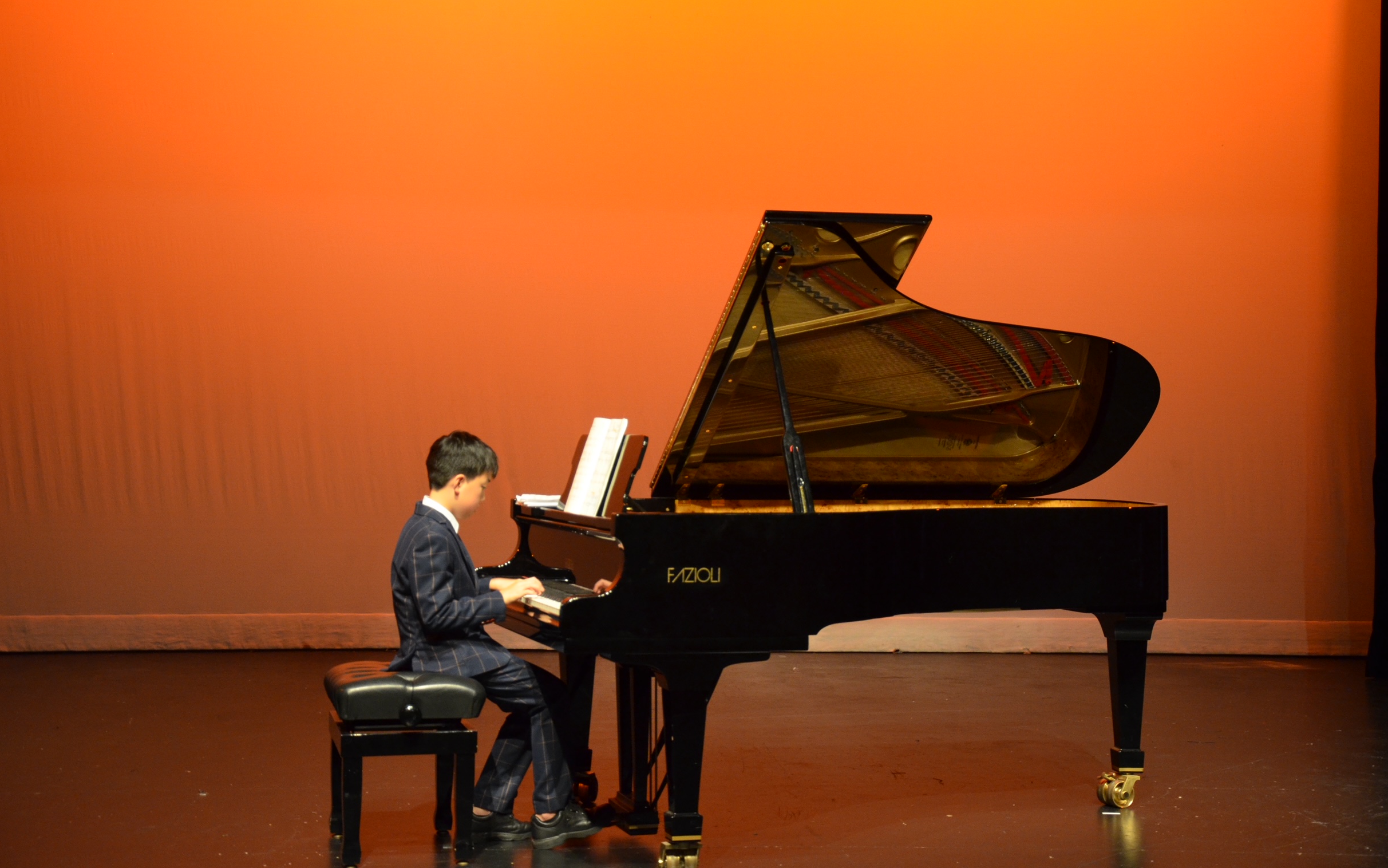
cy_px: 419
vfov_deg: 21.0
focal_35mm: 62
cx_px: 685
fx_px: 2345
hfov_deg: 33.0
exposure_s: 1/15
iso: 1600
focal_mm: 40
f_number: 4.5
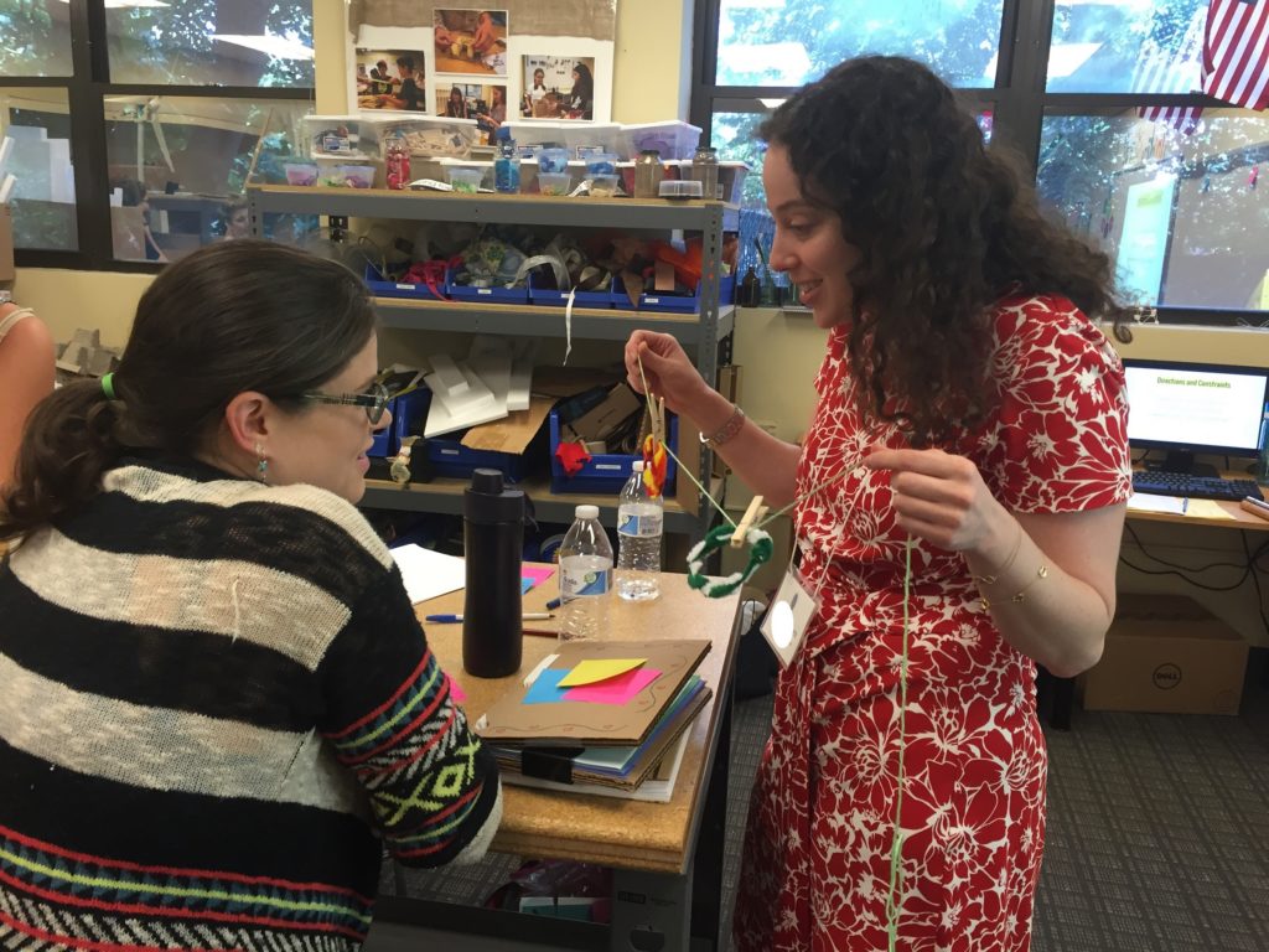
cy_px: 476
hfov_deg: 61.7
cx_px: 634
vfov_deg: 48.2
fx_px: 1063
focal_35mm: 29
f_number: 2.2
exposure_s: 1/30
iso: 80
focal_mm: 4.15
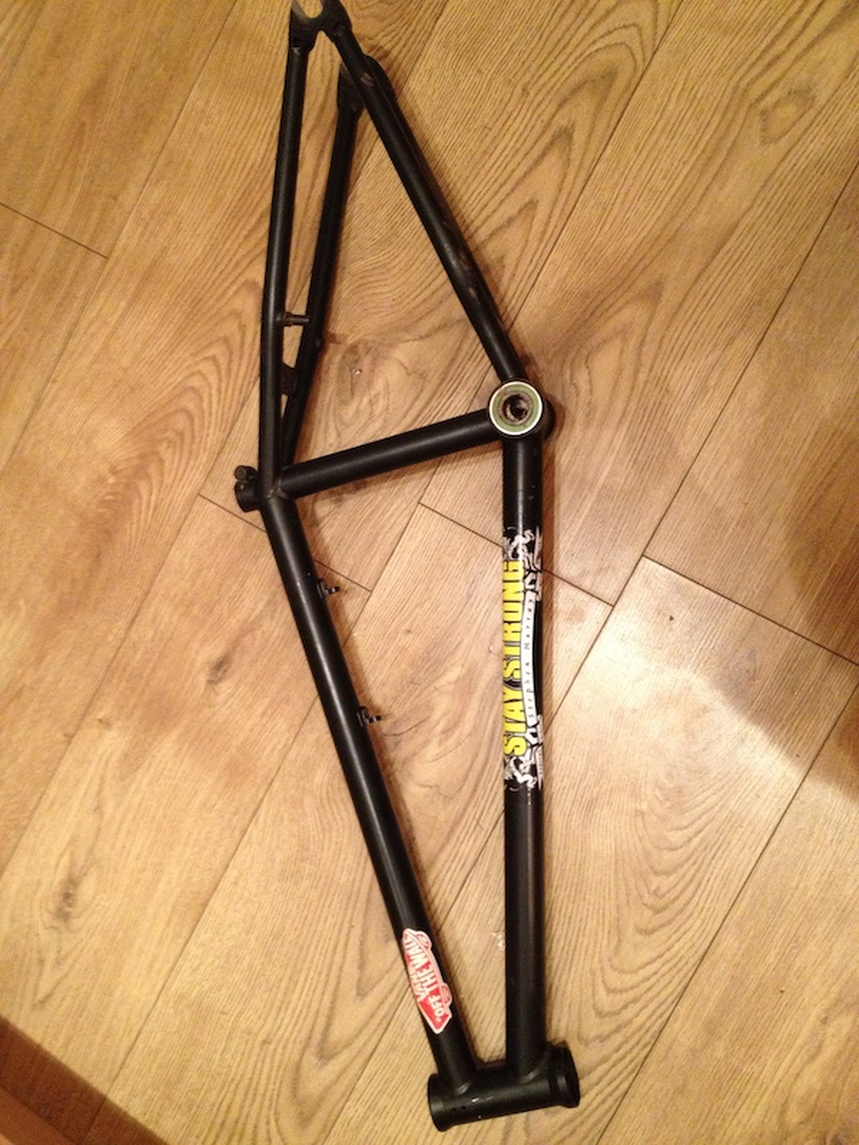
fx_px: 1158
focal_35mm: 35
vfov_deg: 52.6
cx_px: 430
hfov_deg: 40.7
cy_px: 572
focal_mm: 4.28
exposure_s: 1/15
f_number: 2.4
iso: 400
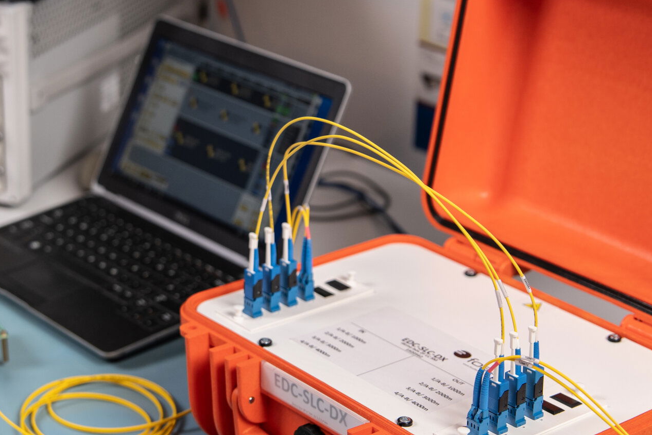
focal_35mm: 89
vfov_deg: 15.4
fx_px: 1612
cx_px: 243
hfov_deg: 22.8
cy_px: 190
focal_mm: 44
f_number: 2.8
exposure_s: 1/250
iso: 640
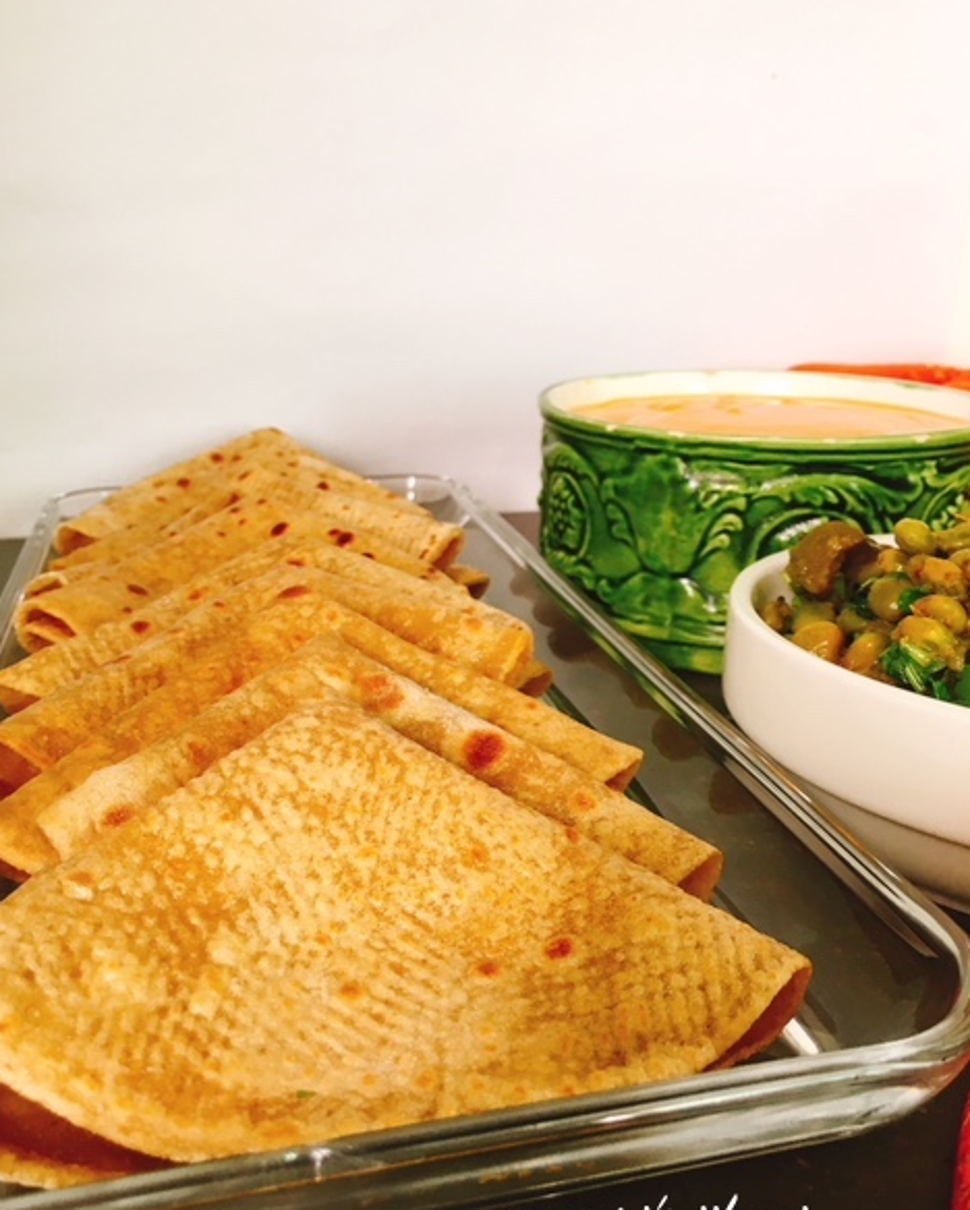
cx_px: 477
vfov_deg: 57.1
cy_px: 622
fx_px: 1111
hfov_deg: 47.2
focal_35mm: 31
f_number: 2.2
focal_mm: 4.15
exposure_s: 1/33
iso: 25
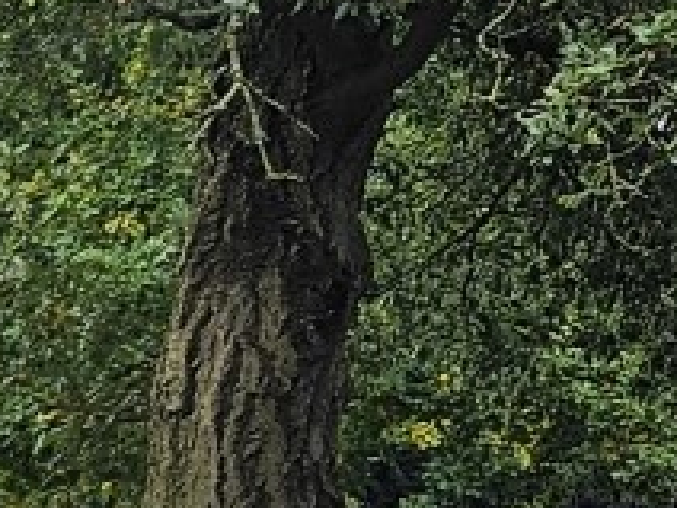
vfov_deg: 11.0
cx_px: -968
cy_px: 738
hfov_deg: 12.1
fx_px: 2542
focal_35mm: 130
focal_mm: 6.3
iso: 25
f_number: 1.7
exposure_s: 1/180
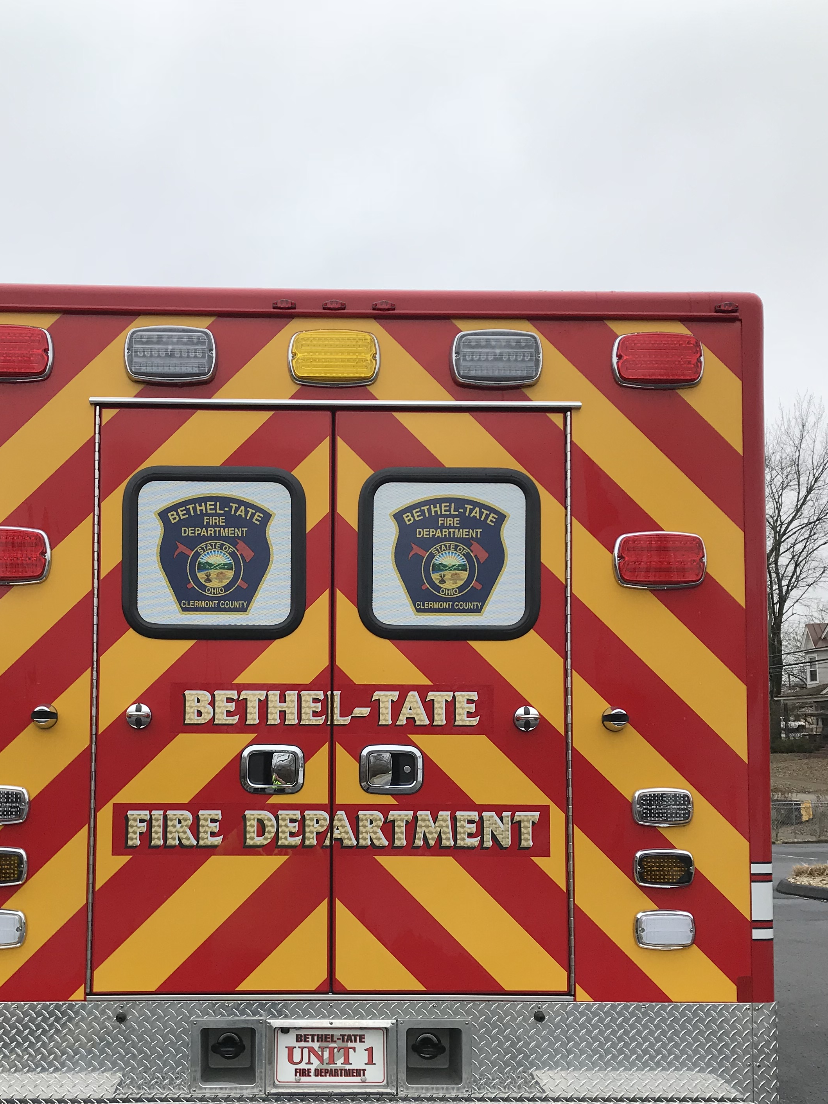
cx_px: 306
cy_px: 737
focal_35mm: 40
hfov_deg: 35.7
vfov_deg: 46.1
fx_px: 1276
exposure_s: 1/1227
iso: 20
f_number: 1.8
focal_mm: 3.99
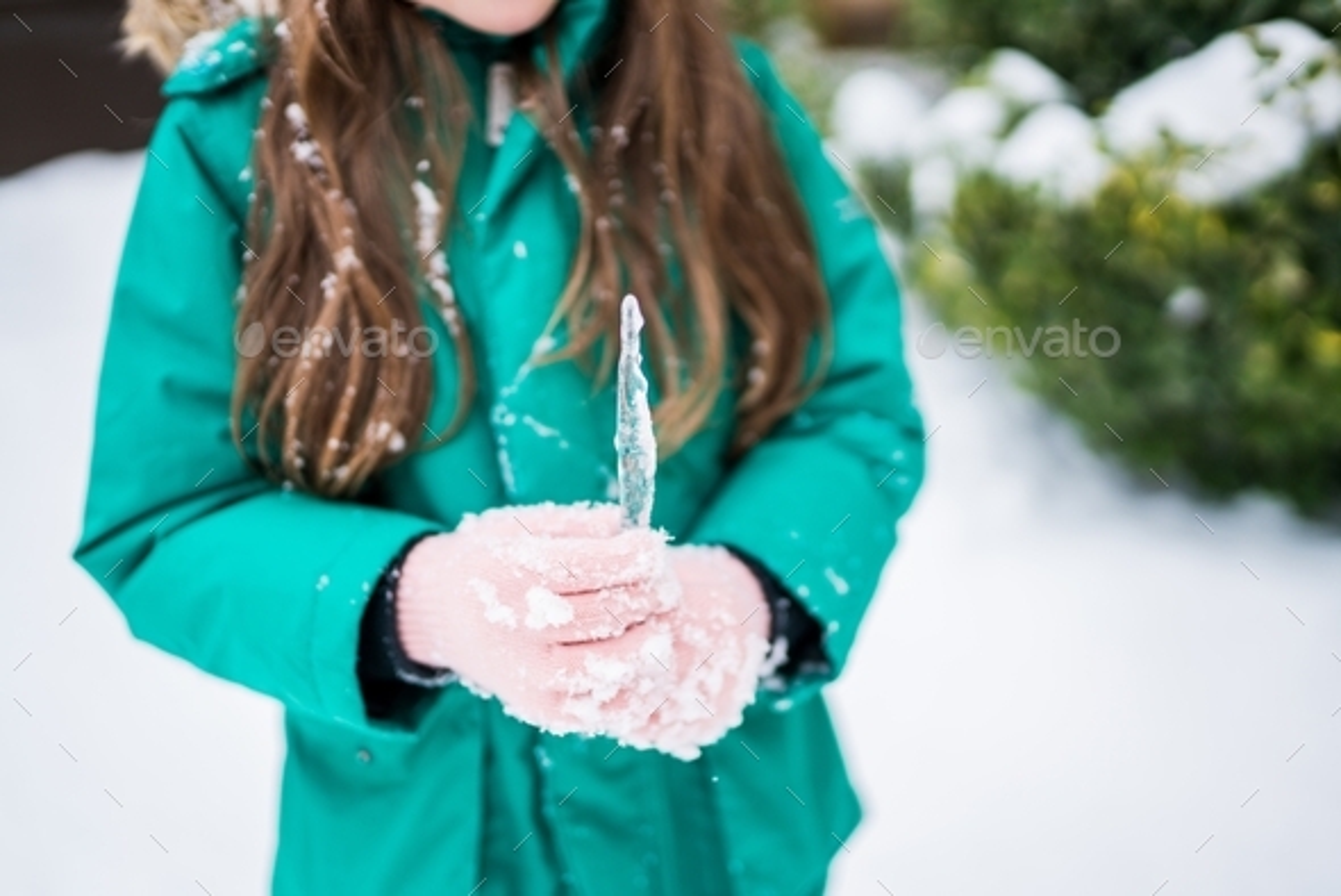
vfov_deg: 37.9
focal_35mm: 35
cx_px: 670
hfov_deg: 54.4
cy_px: 448
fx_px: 1304
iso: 100
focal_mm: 35
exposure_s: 1/3200
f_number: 1.4
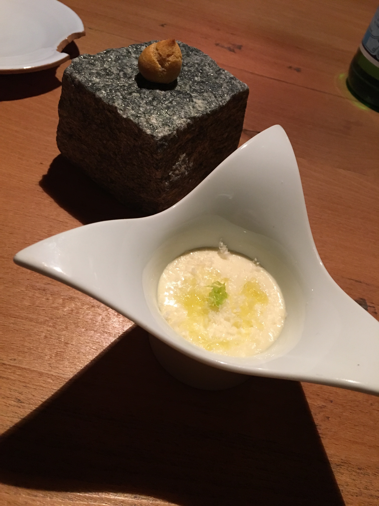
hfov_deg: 48.2
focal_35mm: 29
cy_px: 253
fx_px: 423
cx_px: 190
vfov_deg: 61.7
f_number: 2.2
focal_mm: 4.15
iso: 200
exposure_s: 1/33
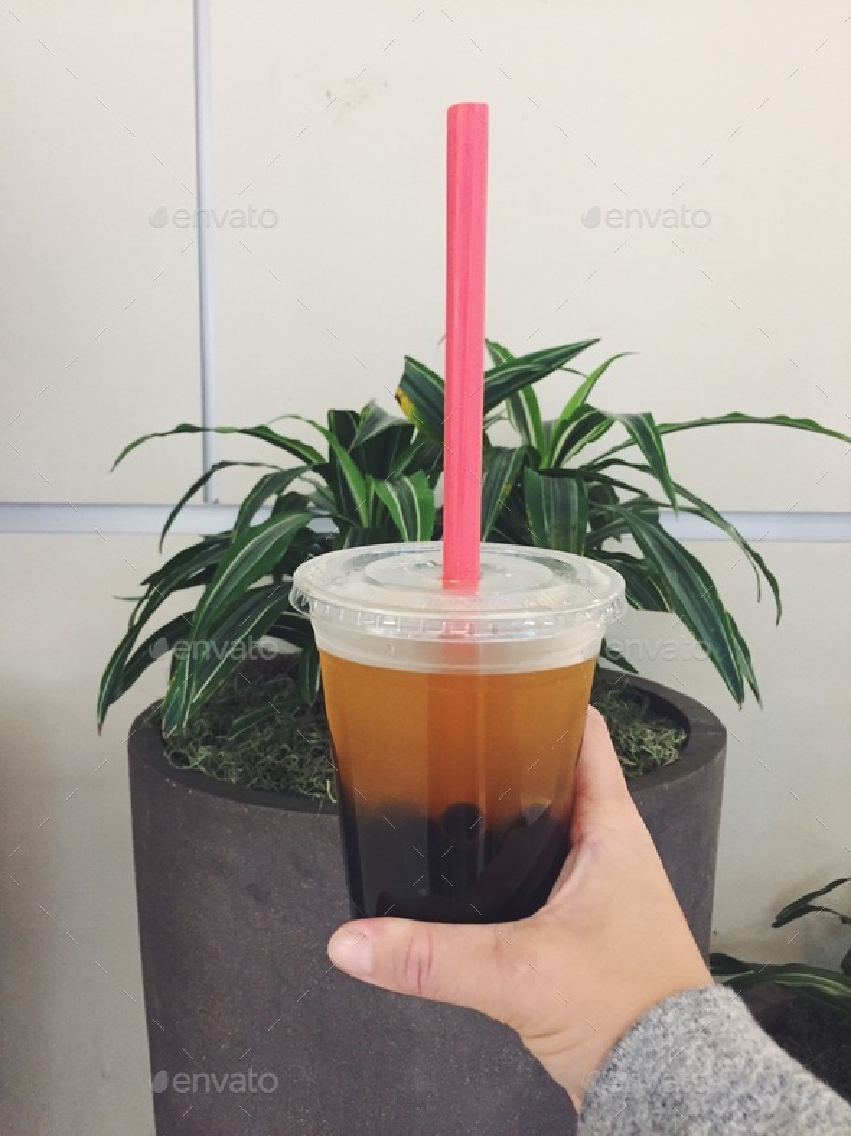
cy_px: 568
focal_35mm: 29
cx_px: 426
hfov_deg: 48.2
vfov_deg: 61.7
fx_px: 951
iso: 160
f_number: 2.2
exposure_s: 1/30
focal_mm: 4.15
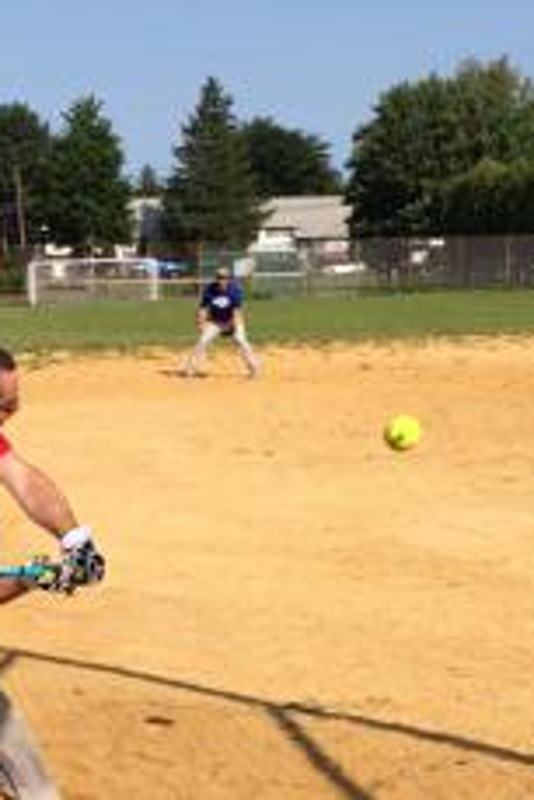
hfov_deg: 17.2
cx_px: 143
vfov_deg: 24.5
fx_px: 1755
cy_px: 790
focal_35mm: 79
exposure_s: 1/2415
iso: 32
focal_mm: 4.15
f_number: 2.2
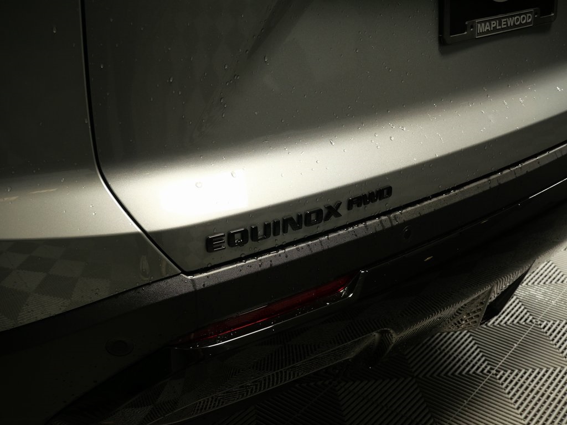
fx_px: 655
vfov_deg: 36.0
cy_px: 212
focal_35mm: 40
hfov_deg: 46.8
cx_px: 284
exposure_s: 1/200
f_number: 5
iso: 400
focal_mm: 20
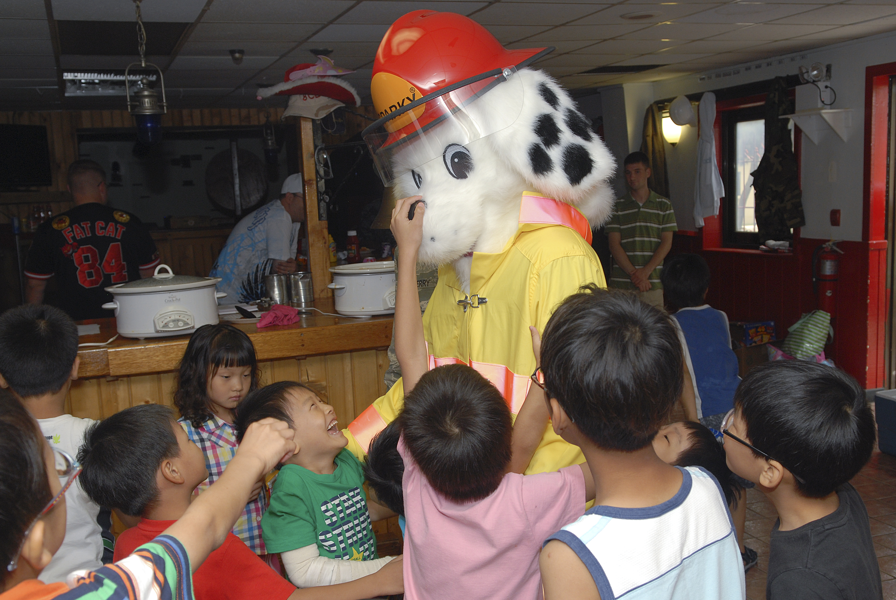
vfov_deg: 37.0
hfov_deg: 53.1
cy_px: 300
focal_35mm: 36
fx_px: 897
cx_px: 448
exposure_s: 1/60
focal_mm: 24
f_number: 5
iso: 250
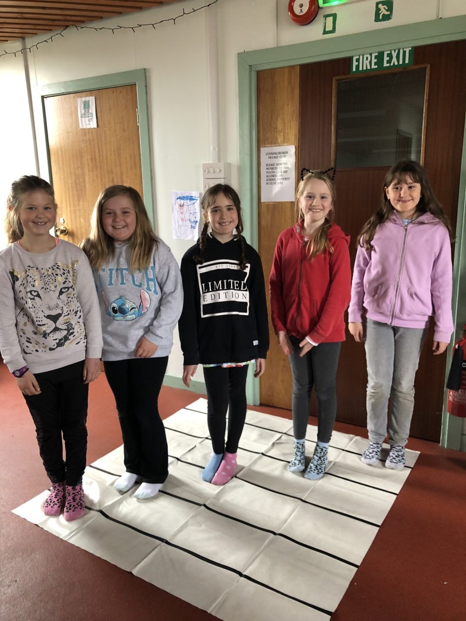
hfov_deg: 49.7
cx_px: 233
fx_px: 503
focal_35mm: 28
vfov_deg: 63.4
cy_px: 310
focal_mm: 4
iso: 64
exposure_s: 1/15
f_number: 1.8
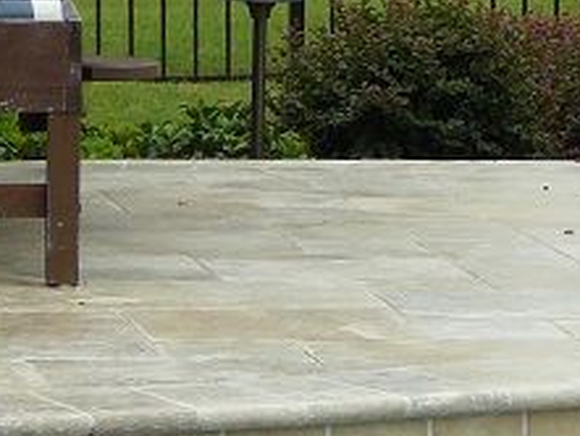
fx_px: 6873
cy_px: 712
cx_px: 260
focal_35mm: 410
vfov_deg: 3.6
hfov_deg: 4.8
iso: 80
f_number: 3.9
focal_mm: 17.6
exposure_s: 1/400
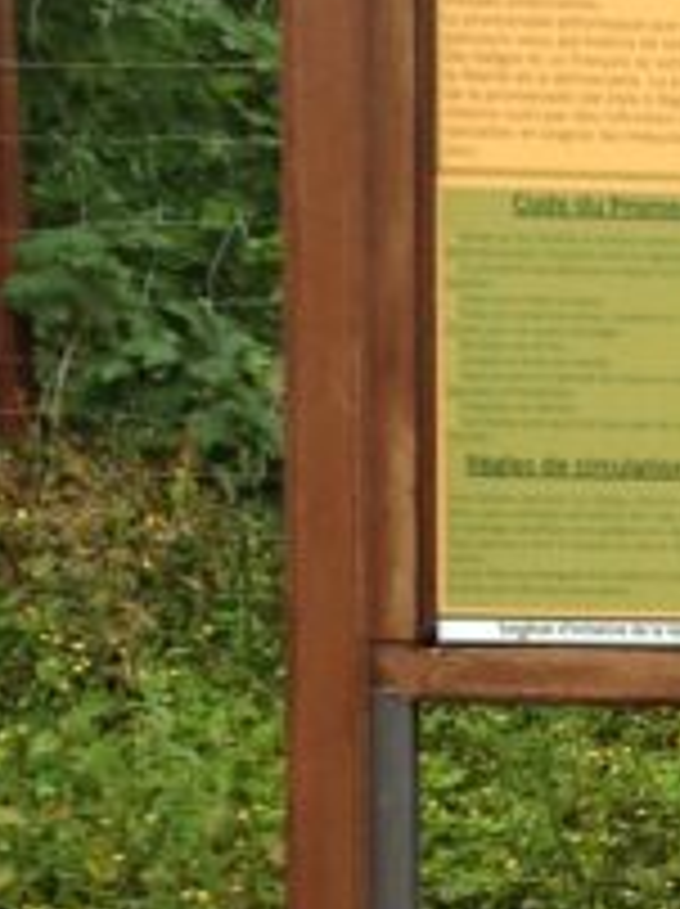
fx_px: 3648
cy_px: 610
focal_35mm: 139
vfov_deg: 14.2
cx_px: 937
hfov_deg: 10.4
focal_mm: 4.28
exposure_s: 1/329
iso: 80
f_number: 2.4
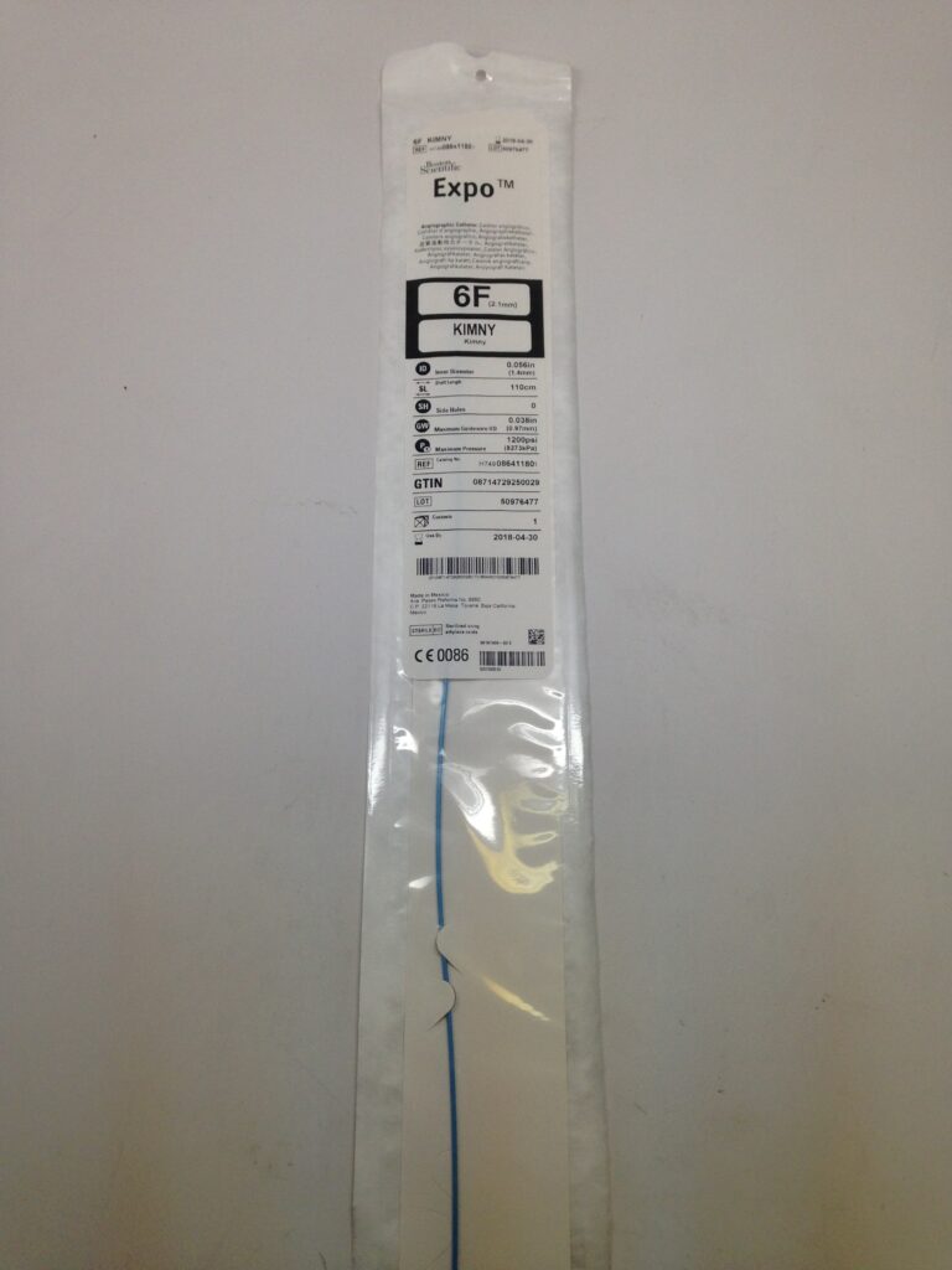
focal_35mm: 33
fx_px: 1210
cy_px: 635
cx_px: 476
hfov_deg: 42.9
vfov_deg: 55.4
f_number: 2.4
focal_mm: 4.12
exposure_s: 1/120
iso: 64
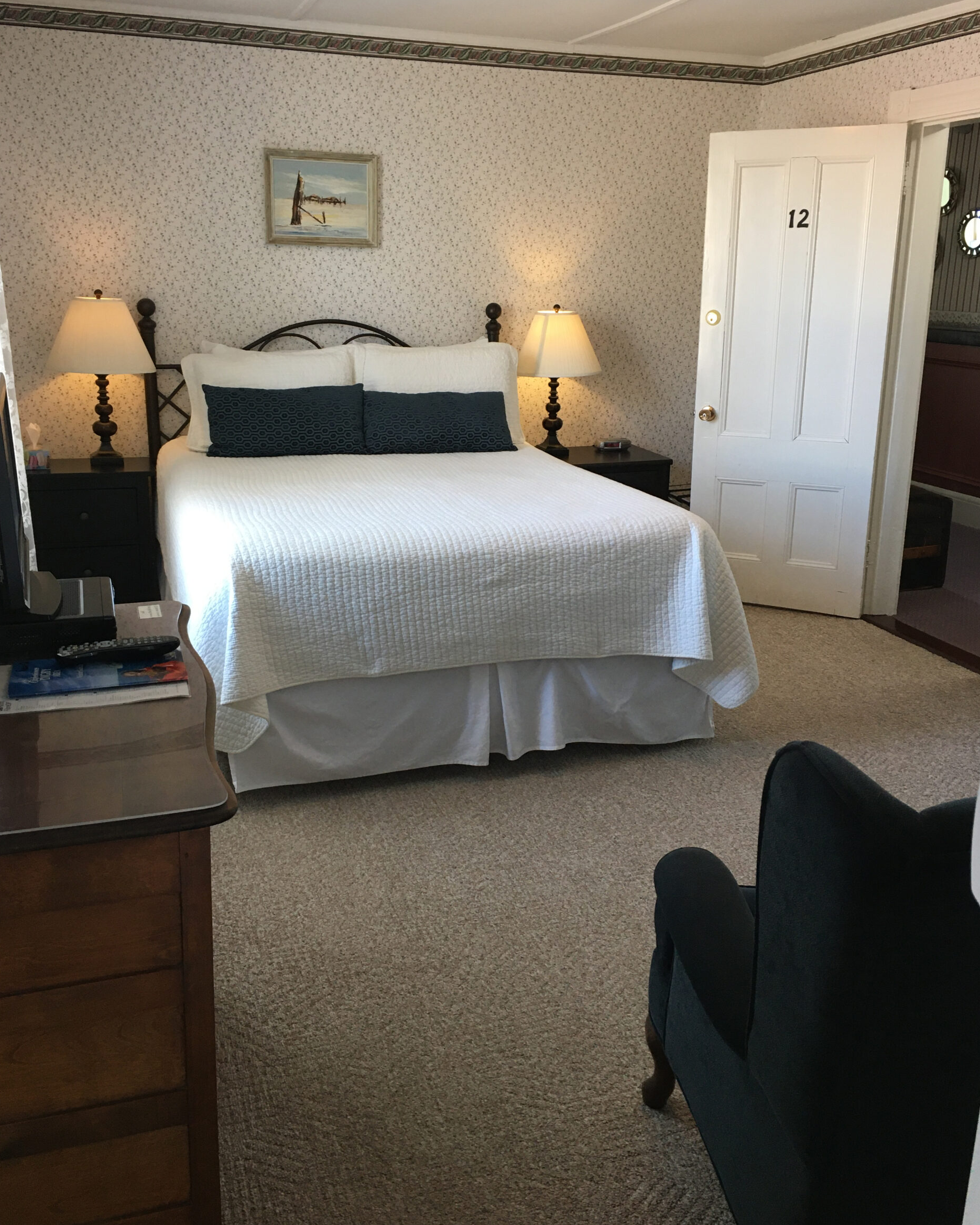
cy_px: 562
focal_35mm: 31
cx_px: 487
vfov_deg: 57.1
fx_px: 1124
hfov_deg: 47.1
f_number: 2.2
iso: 80
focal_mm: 4.15
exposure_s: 1/30
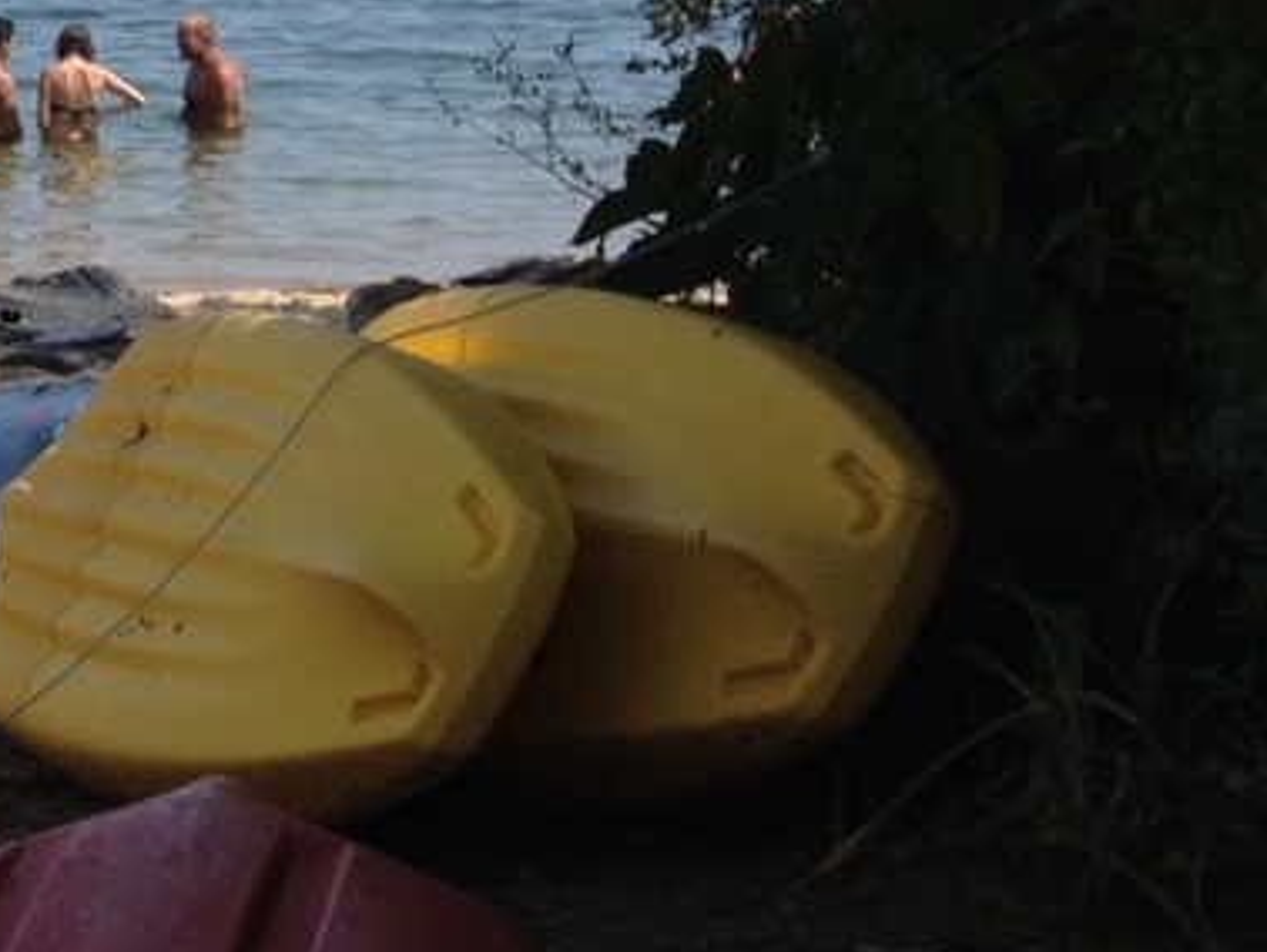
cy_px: -101
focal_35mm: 151
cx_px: -1384
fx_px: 5530
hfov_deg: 11.6
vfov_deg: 9.7
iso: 50
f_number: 2.4
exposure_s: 1/1577
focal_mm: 4.28
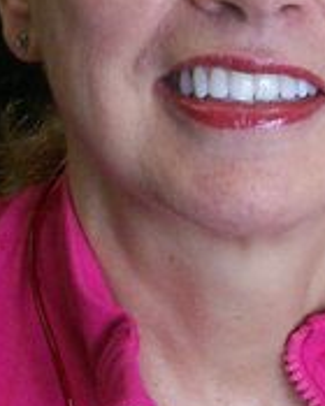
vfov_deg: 12.6
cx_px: 214
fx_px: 1828
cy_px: 56
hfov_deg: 10.2
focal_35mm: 152
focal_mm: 5.7
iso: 160
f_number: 2.8
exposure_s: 1/47.5
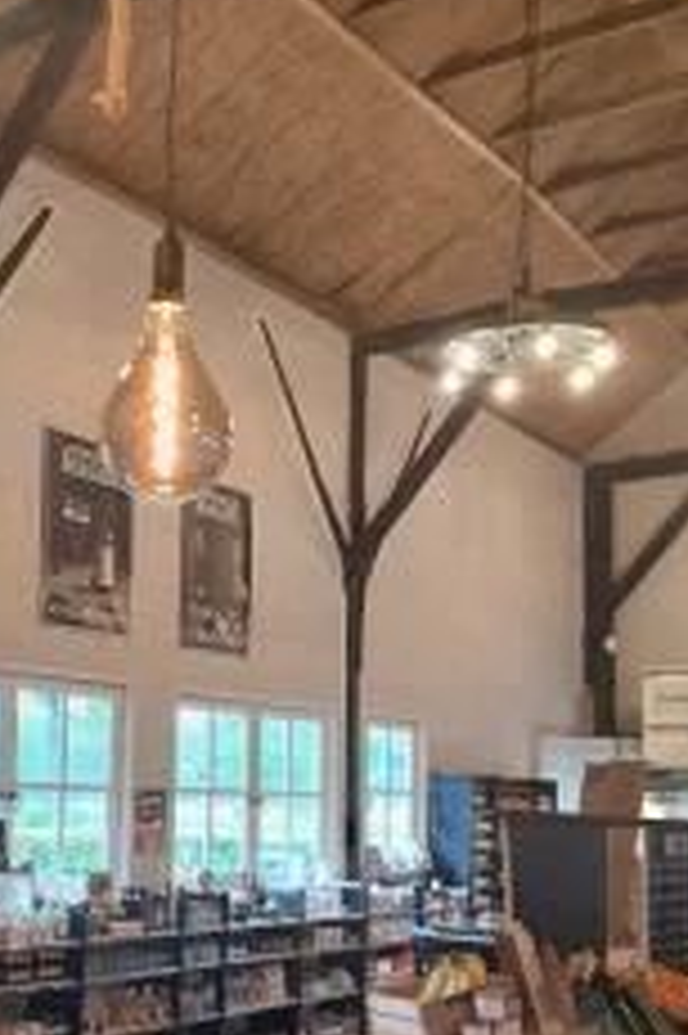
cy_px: 684
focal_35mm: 47
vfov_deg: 41.4
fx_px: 1349
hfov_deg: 28.4
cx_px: 225
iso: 250
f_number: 1.8
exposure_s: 1/50
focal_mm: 4
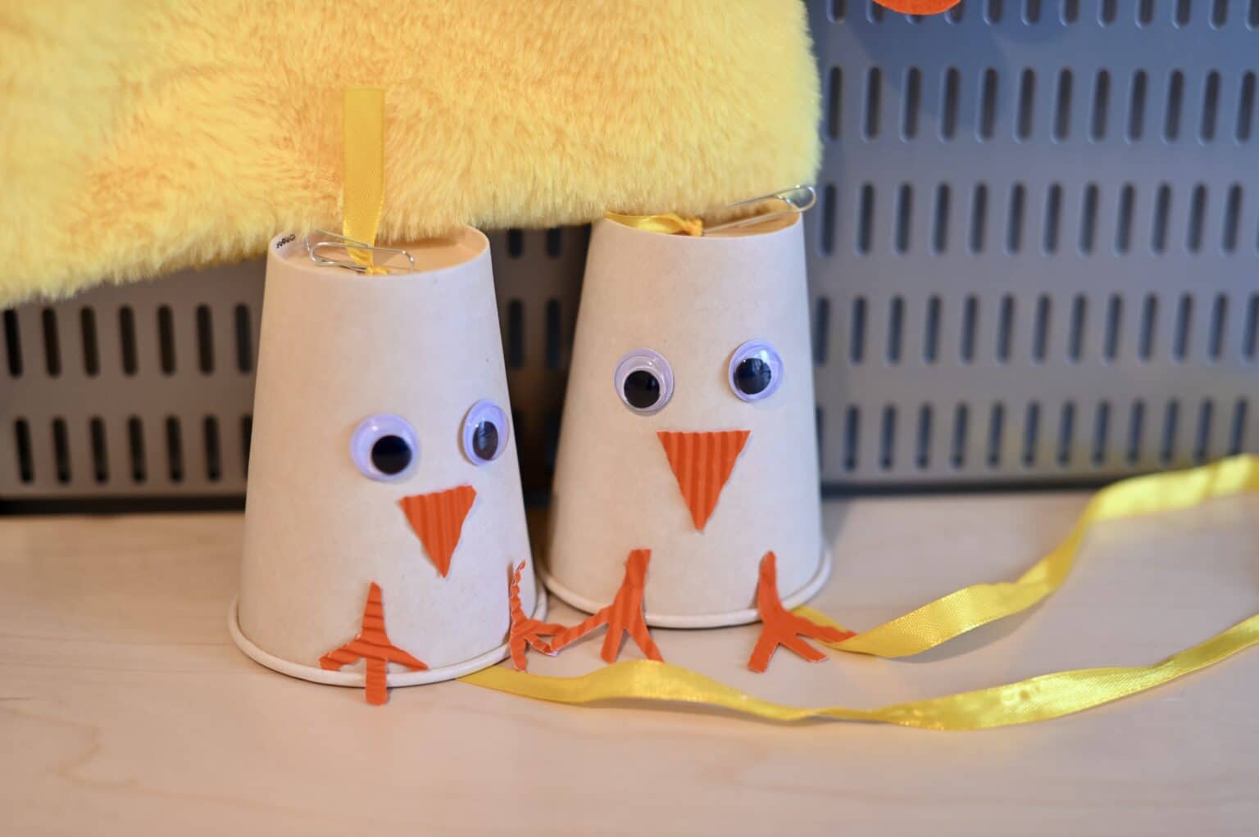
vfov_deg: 27.0
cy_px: 418
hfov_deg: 39.6
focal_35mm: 50
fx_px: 1747
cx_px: 630
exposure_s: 1/125
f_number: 2.8
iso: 1250
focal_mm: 50
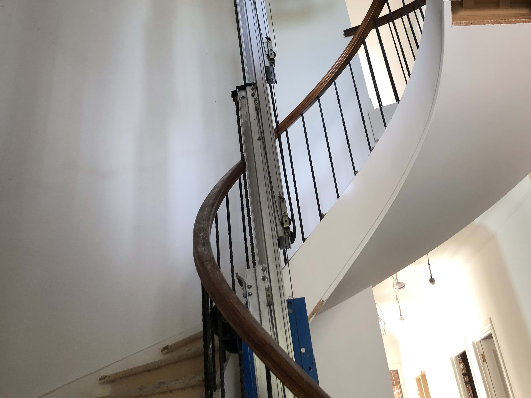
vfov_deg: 35.9
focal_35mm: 38
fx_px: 583
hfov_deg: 49.0
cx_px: 265
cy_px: 55
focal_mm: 3.99
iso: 32
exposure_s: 1/30
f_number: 1.8
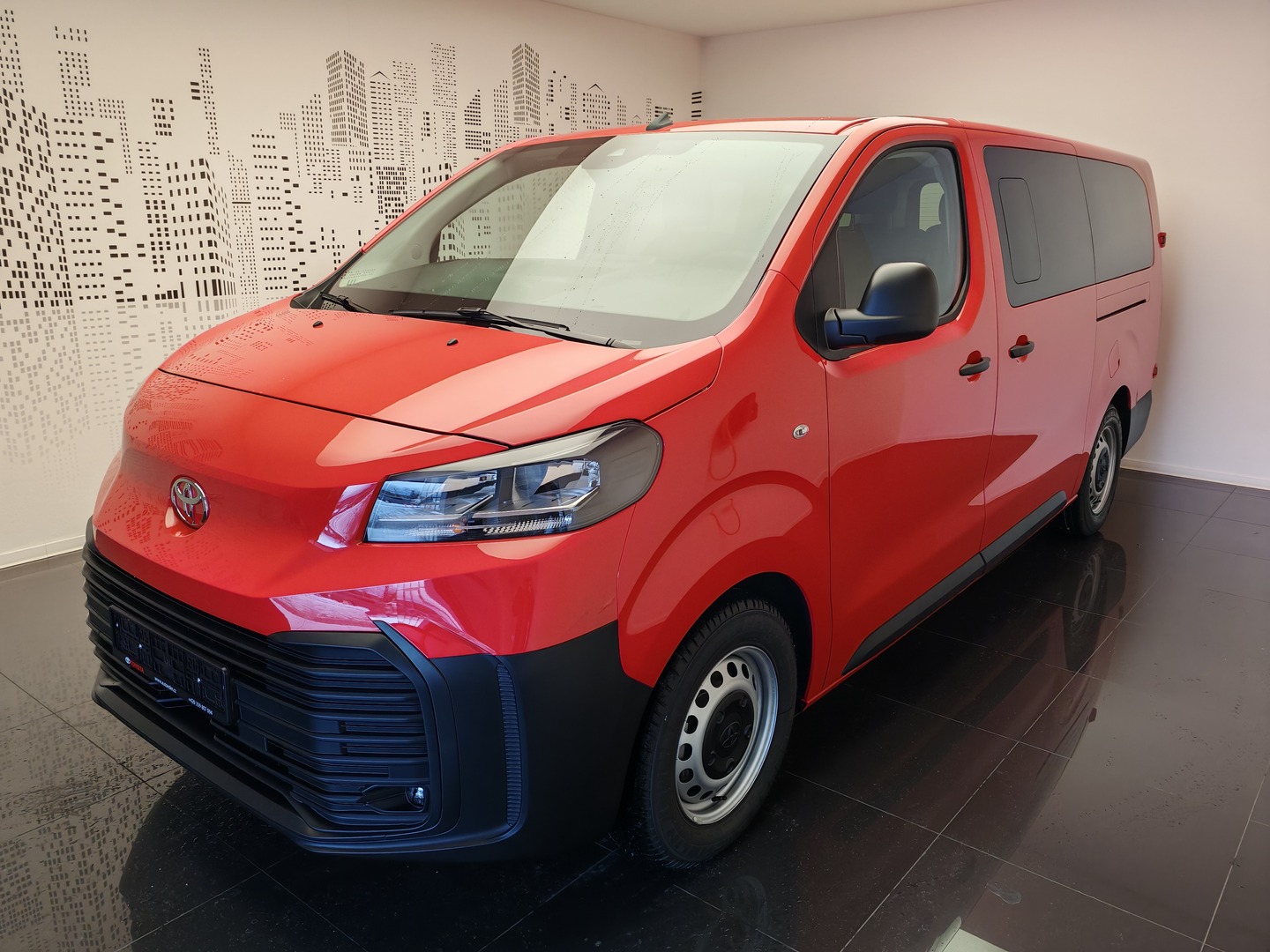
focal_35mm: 27
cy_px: 476
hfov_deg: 65.3
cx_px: 635
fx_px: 991
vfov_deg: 51.4
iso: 125
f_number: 1.95
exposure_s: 1/50
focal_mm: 5.52
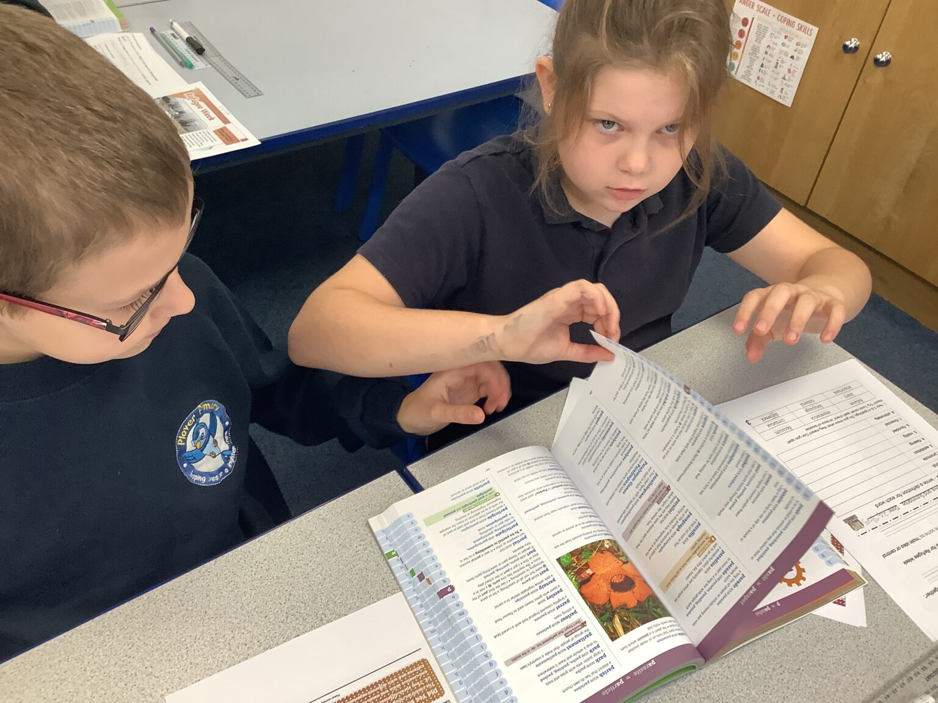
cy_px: 352
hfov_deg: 58.4
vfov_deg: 45.4
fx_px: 840
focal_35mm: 31
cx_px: 469
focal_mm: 3.3
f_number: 2.4
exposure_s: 1/60
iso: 100
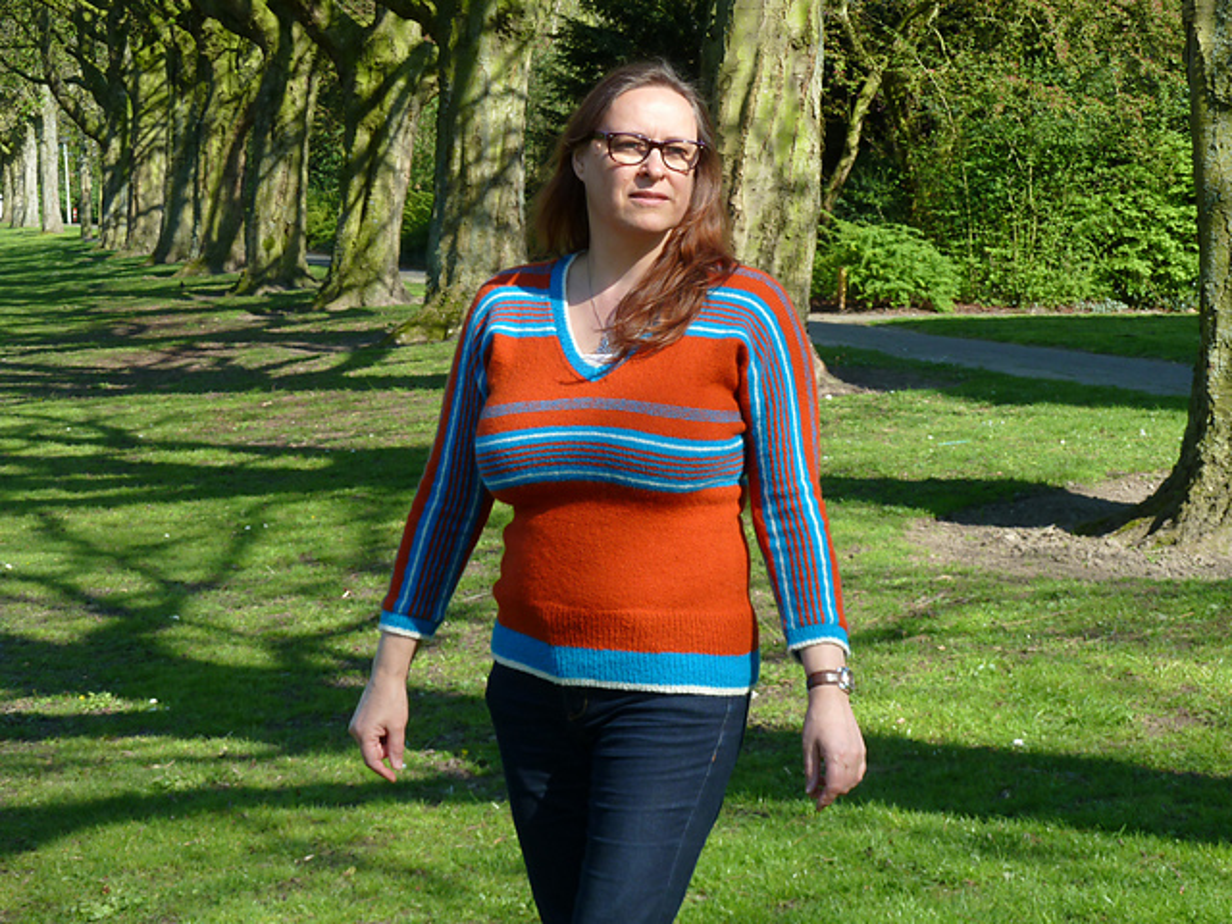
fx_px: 2776
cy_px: 462
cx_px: 616
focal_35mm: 78
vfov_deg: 18.9
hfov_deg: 25.0
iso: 80
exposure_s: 1/200
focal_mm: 12.8
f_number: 4.2
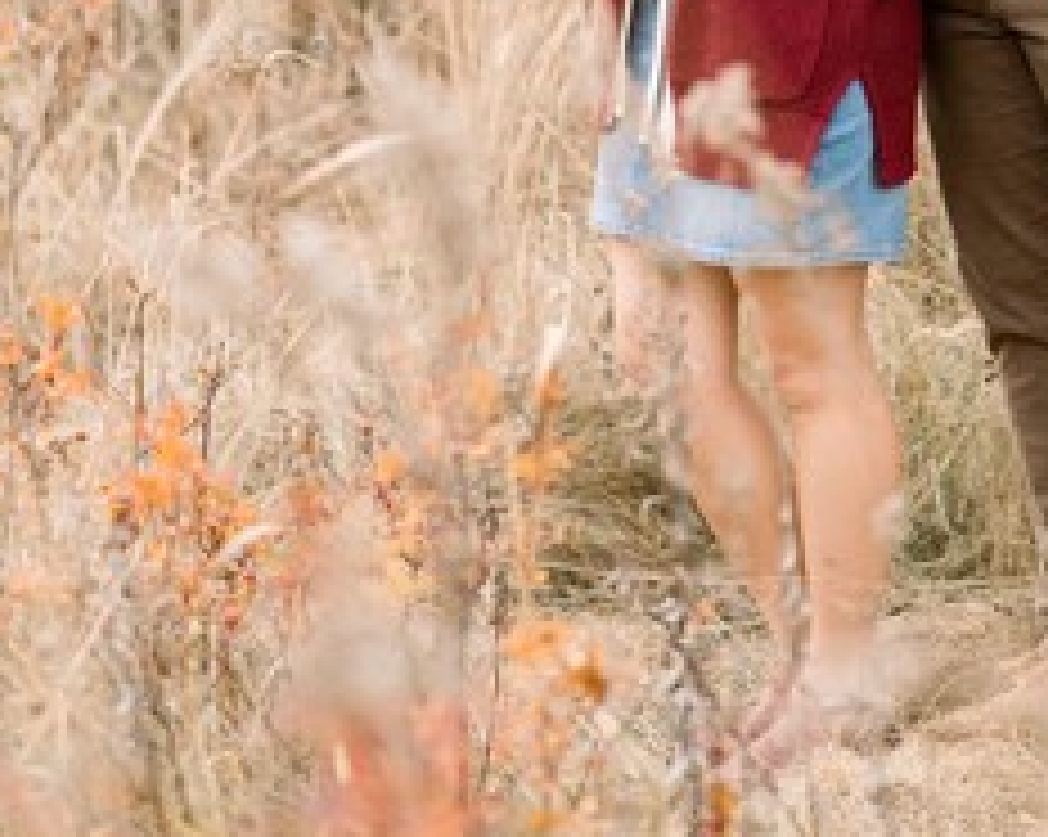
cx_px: 675
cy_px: -567
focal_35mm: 169
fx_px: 5237
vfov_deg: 8.8
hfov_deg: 11.4
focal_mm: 80
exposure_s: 1/160
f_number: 2.2
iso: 1600
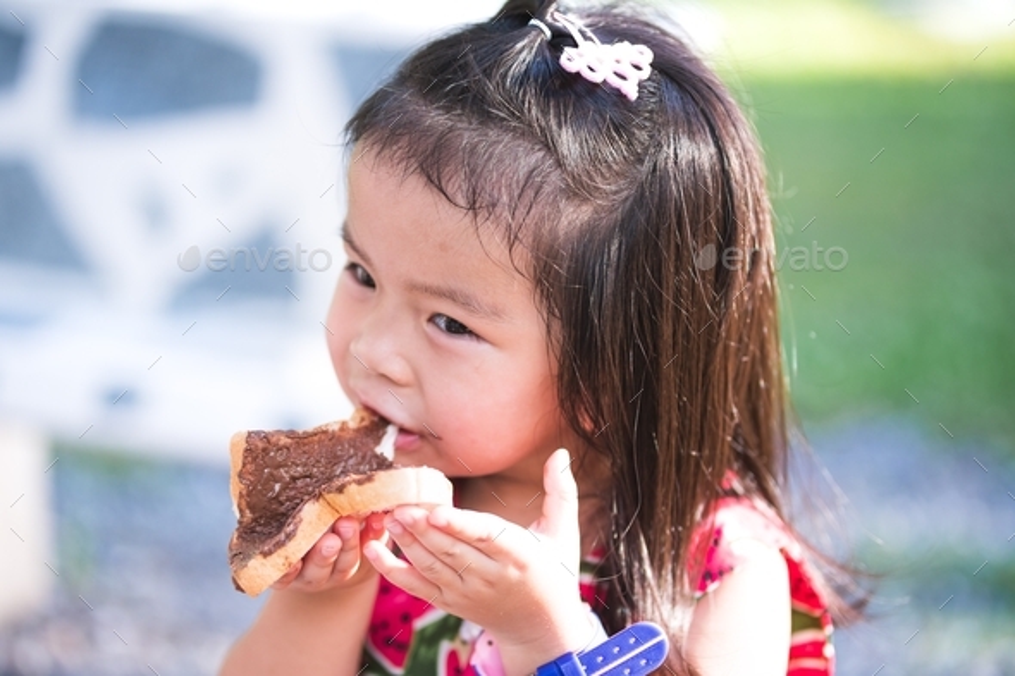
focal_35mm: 75
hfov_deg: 27.0
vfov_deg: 18.2
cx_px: 508
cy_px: 338
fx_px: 2114
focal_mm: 50
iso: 100
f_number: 1.8
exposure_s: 1/400
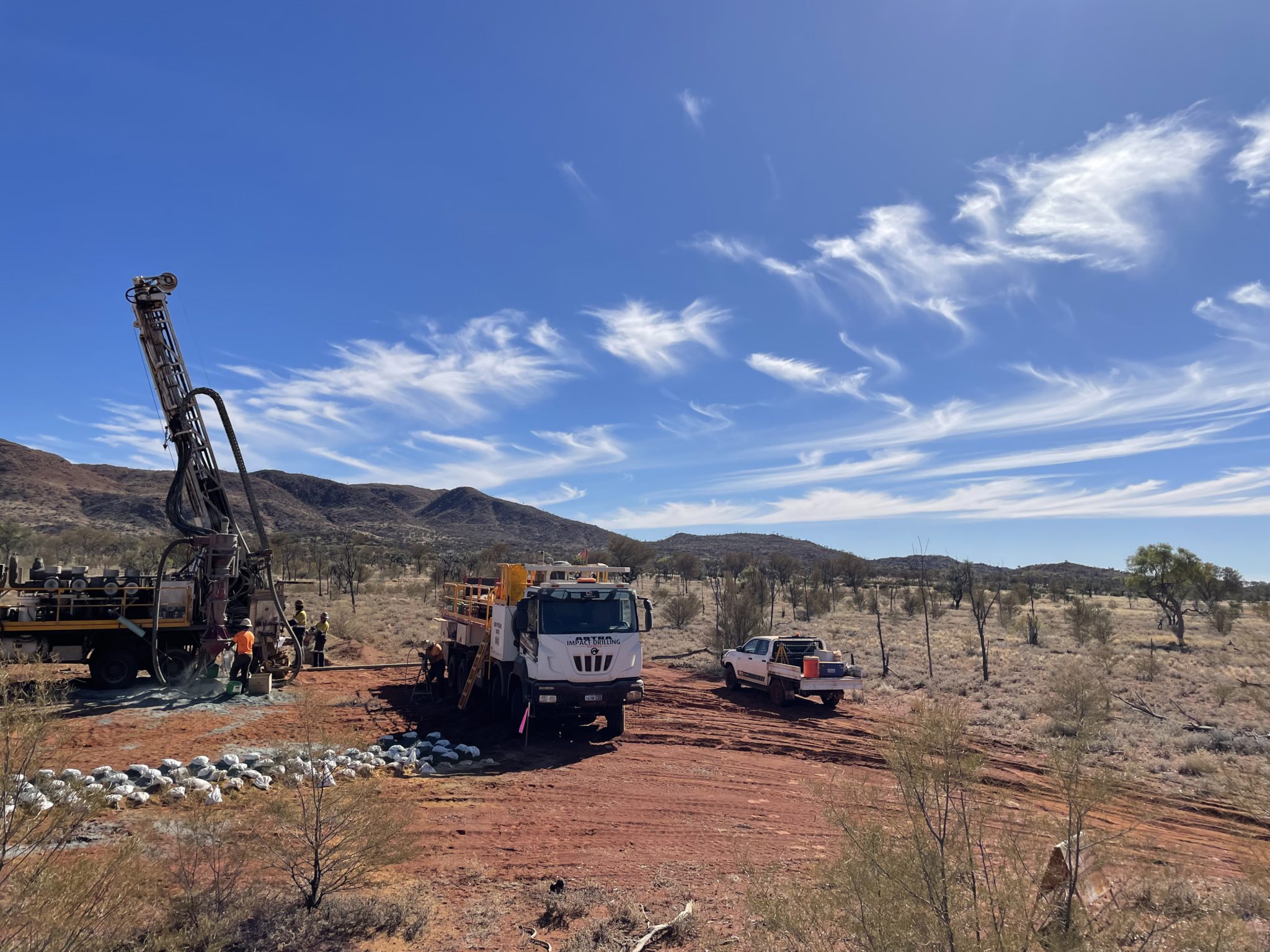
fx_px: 954
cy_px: 476
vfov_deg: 53.1
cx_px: 635
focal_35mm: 26
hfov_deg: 67.3
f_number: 1.6
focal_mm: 4.2
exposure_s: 1/6494
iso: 32
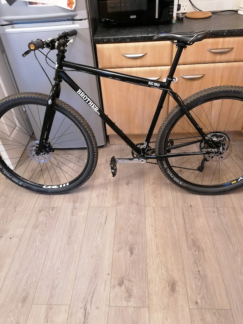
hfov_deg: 51.4
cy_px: 162
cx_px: 122
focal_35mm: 27
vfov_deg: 65.3
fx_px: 253
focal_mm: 4.75
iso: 640
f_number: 1.8
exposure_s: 1/18
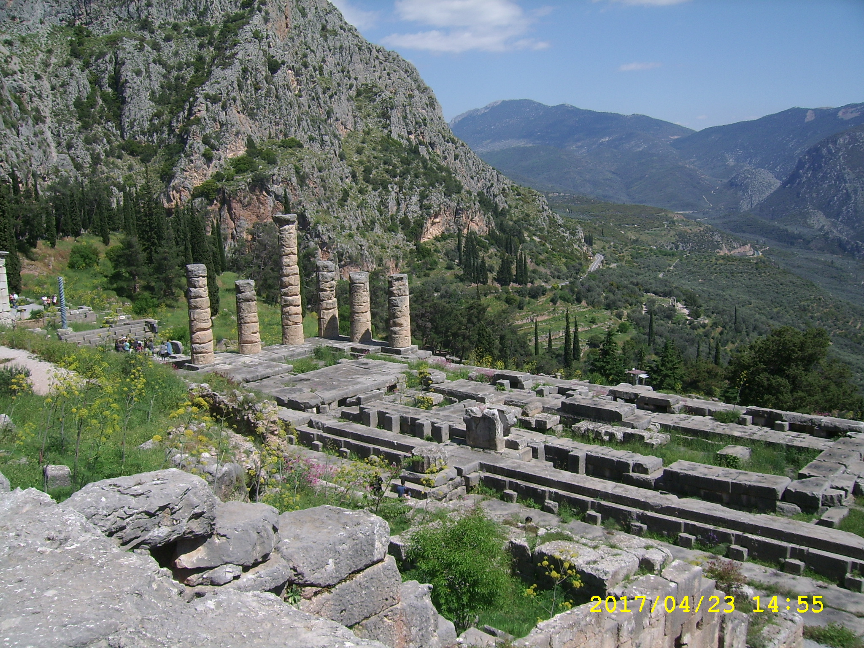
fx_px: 874
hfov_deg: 52.6
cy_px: 324
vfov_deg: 40.7
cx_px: 432
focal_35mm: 35
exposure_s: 1/500
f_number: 5.8
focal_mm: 5.95
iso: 50
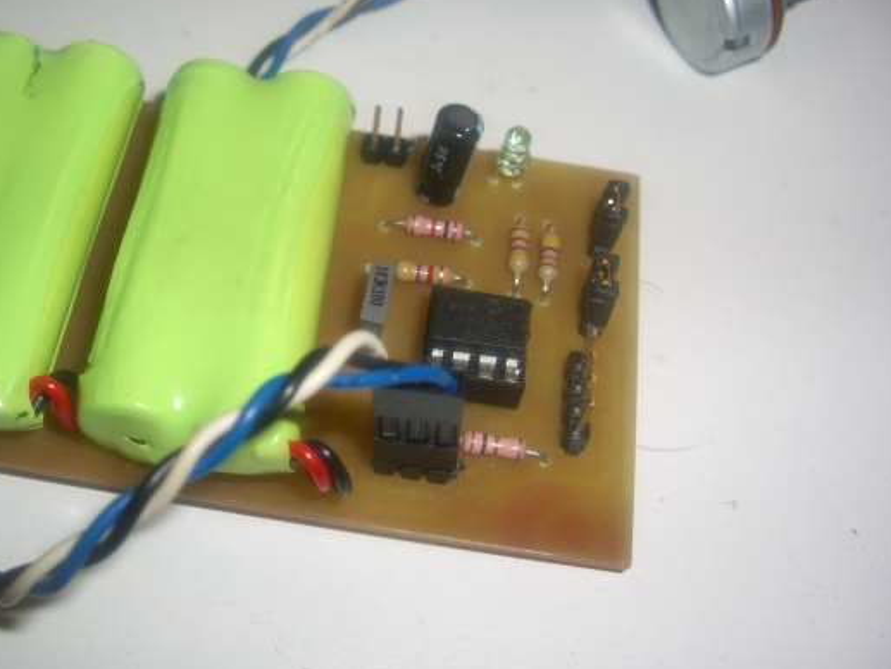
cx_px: 346
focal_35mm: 47
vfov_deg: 30.9
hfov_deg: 40.2
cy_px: 321
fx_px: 1210
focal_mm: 7.9
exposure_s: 1/60
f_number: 5.6
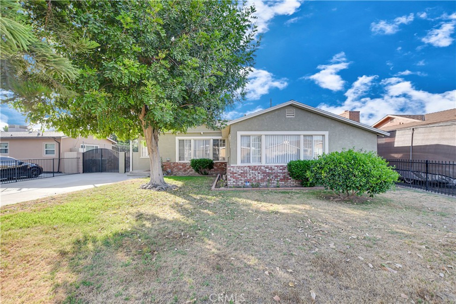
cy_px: 152
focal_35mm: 15
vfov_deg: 77.3
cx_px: 228
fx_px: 190
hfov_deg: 100.4
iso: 800
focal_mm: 10
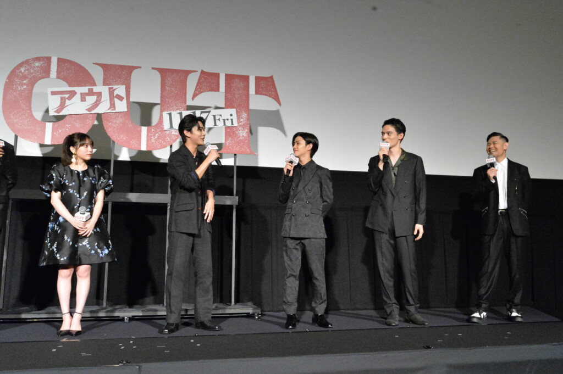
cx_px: 282
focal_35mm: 32
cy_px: 187
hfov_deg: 58.8
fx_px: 500
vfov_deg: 41.1
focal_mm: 32
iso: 12800
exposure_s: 1/250
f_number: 8
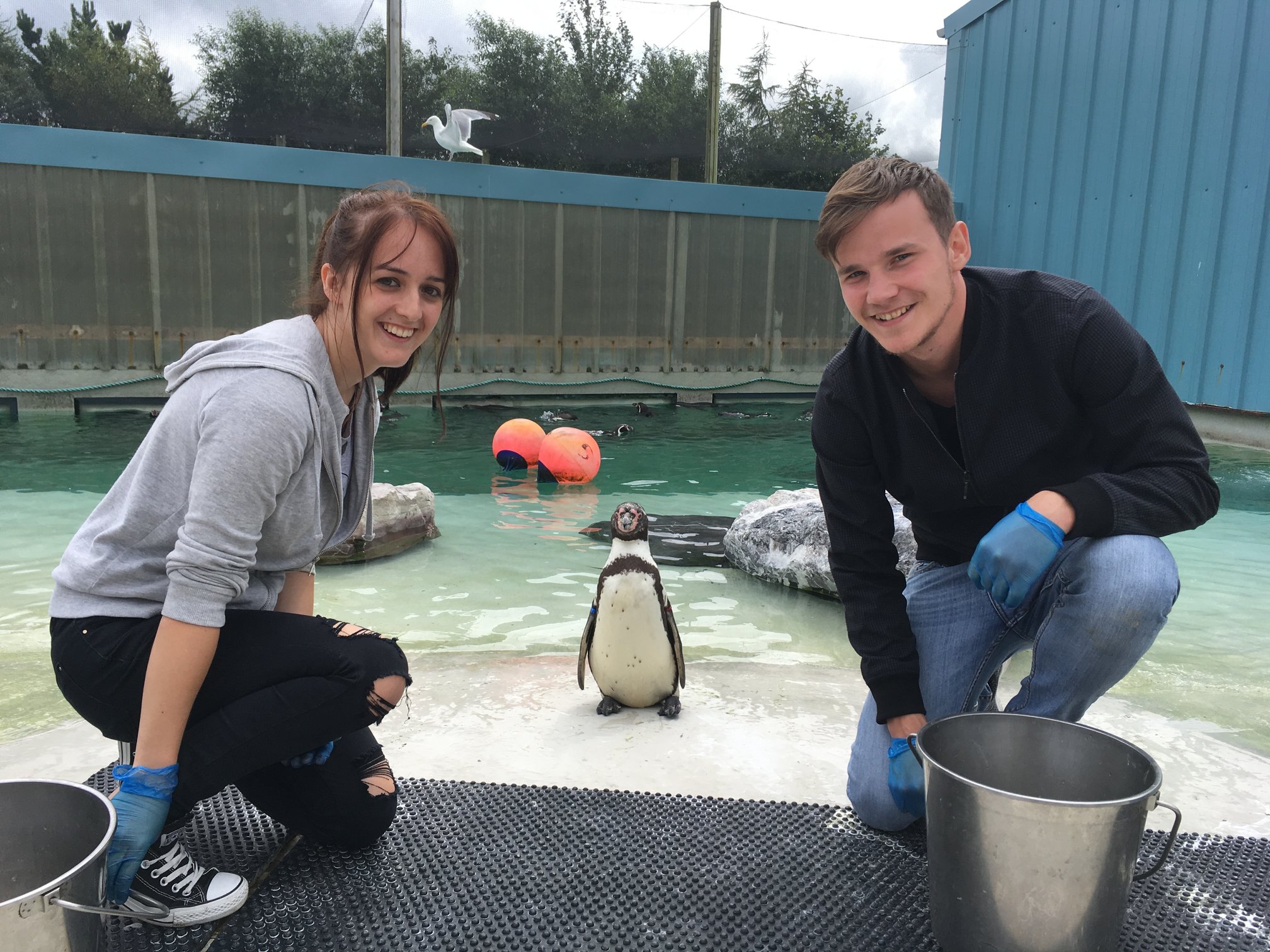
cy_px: 476
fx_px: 1064
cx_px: 635
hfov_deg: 61.7
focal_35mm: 29
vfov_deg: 48.2
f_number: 2.2
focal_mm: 4.15
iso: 25
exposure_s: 1/855
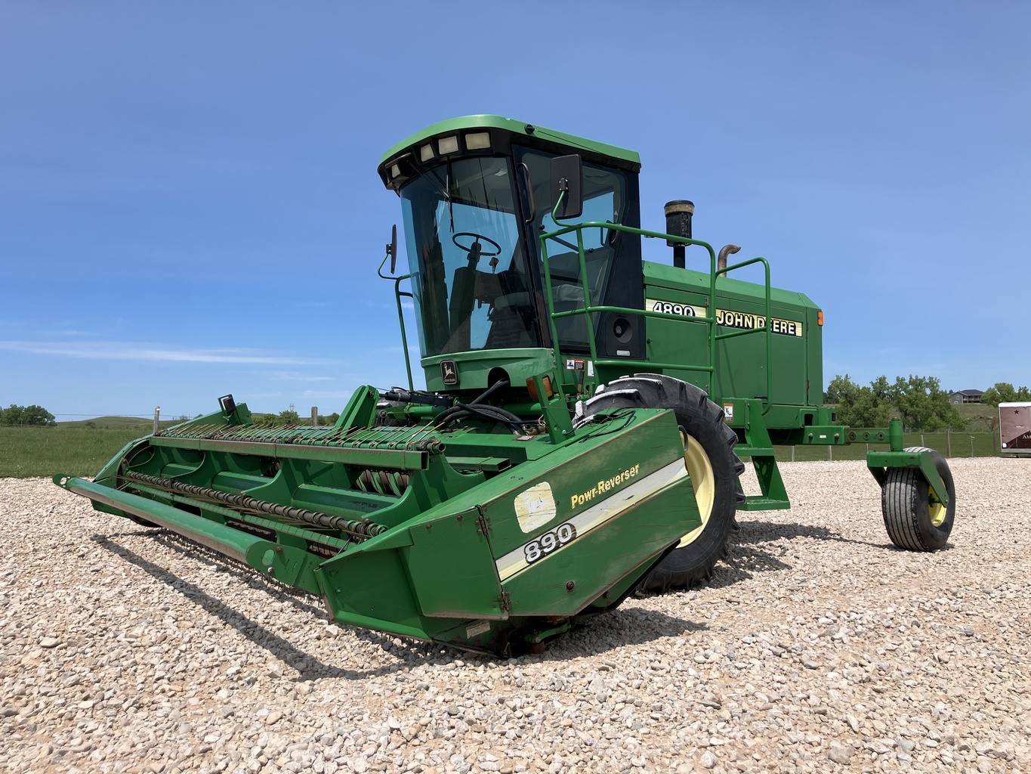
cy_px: 387
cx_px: 516
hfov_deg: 63.4
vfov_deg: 49.8
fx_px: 834
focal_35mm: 28
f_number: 1.8
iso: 32
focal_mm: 3.99
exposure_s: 1/2703
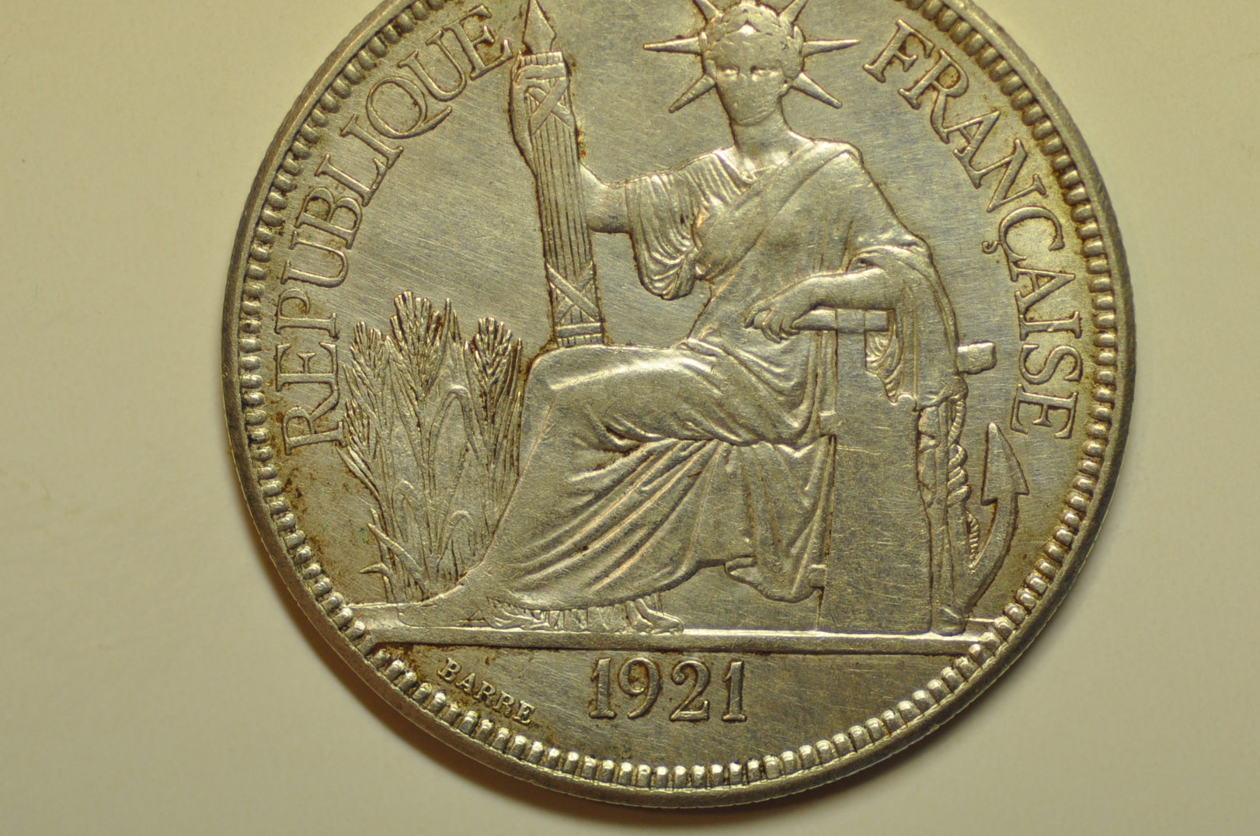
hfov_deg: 17.2
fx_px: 4160
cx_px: 722
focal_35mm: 119
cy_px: 360
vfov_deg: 11.5
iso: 450
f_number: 4
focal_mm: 60
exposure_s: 1/250
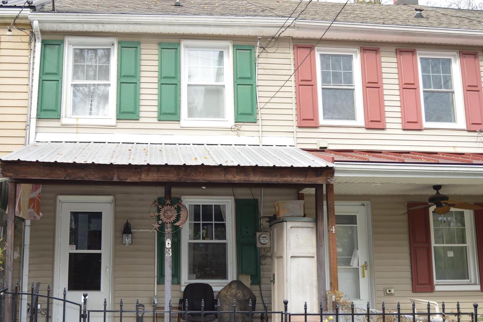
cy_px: 182
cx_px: 192
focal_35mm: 43
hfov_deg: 45.2
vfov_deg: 31.2
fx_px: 577
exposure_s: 1/160
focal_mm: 22
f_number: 4
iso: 100
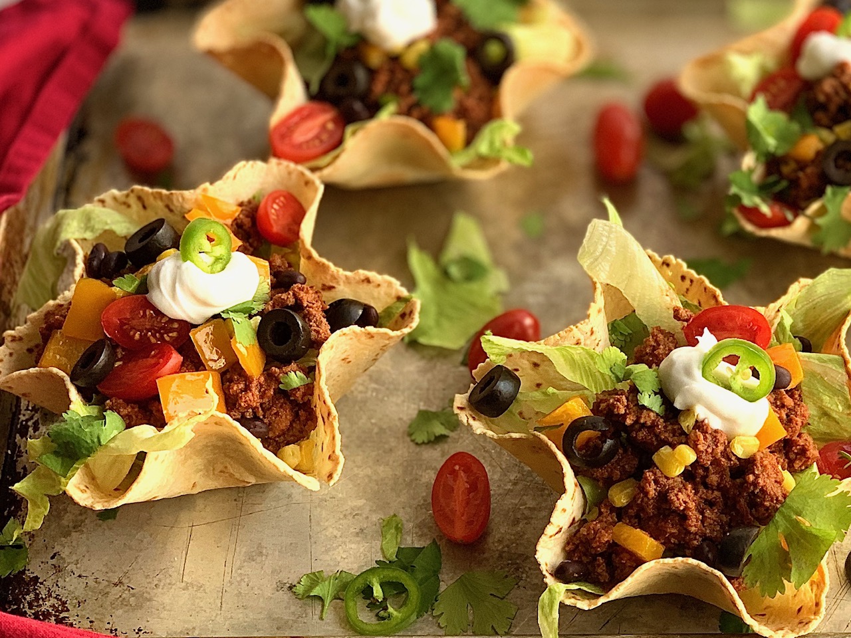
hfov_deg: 36.8
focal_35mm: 52
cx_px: 426
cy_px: 319
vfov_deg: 28.0
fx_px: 1278
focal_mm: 6
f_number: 2.4
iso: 80
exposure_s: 1/122
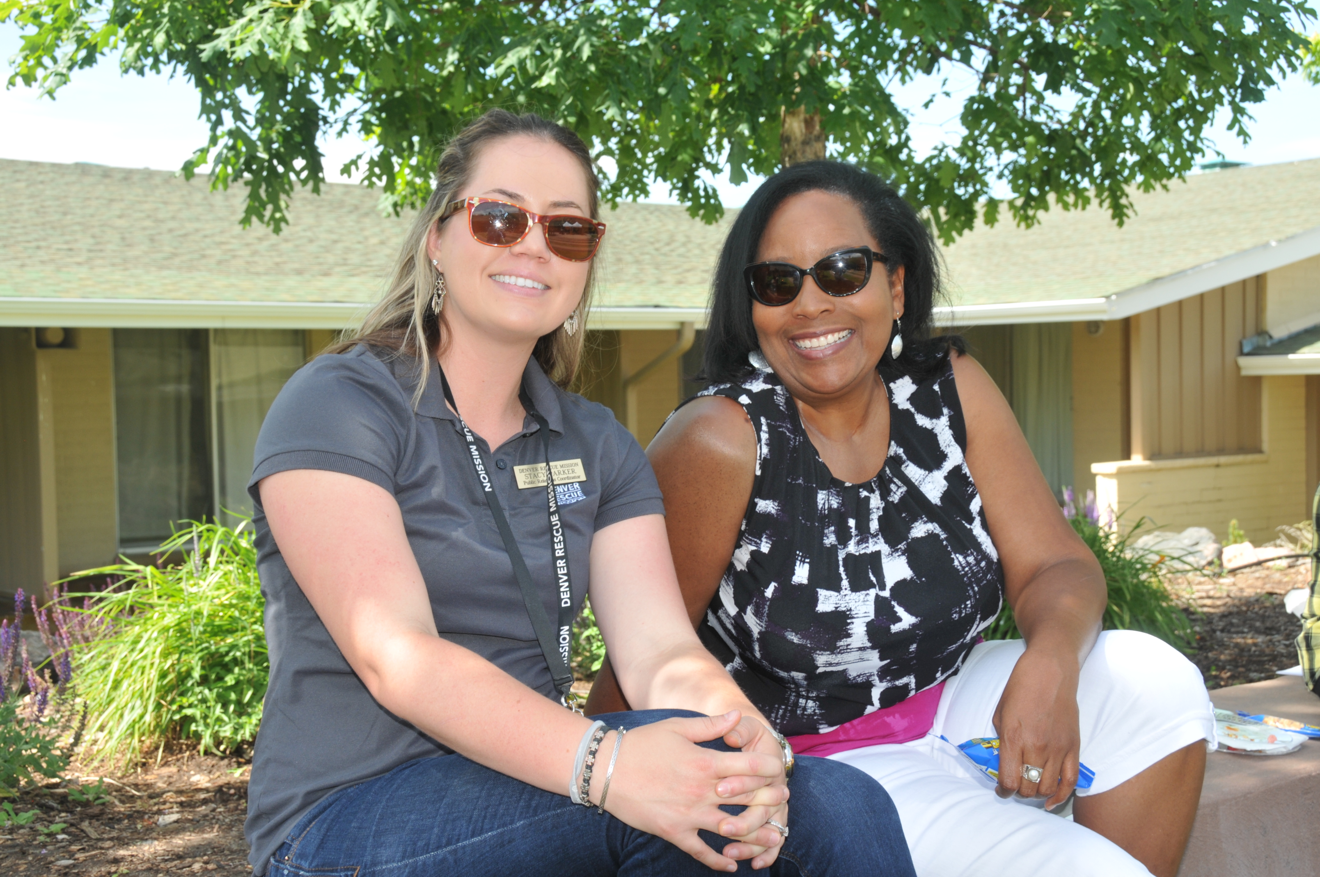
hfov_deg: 41.2
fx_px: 1758
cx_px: 660
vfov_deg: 28.0
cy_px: 438
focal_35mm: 48
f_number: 8
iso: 200
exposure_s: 1/100
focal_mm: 32
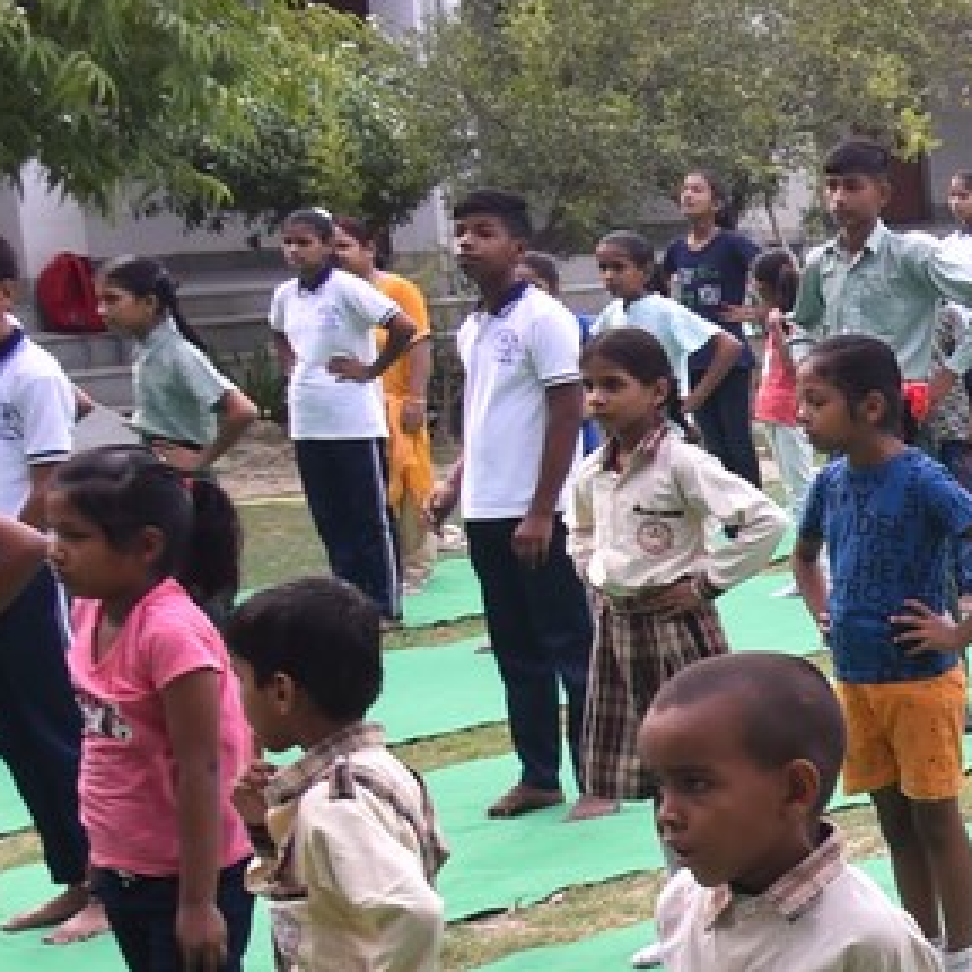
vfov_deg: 18.1
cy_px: 657
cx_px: 1995
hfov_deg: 14.6
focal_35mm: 96
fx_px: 3050
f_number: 5.6
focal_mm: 24
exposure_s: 1/200
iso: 320
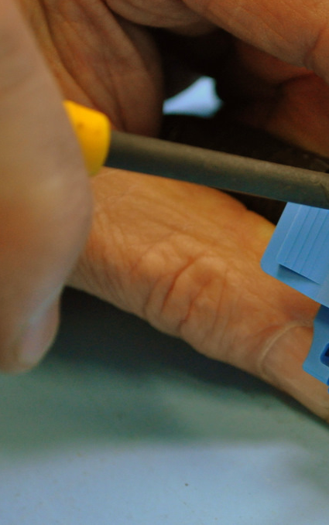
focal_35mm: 127
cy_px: 262
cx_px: 346
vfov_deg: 16.5
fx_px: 1817
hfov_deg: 10.2
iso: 1600
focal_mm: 55
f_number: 5.6
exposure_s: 1/40
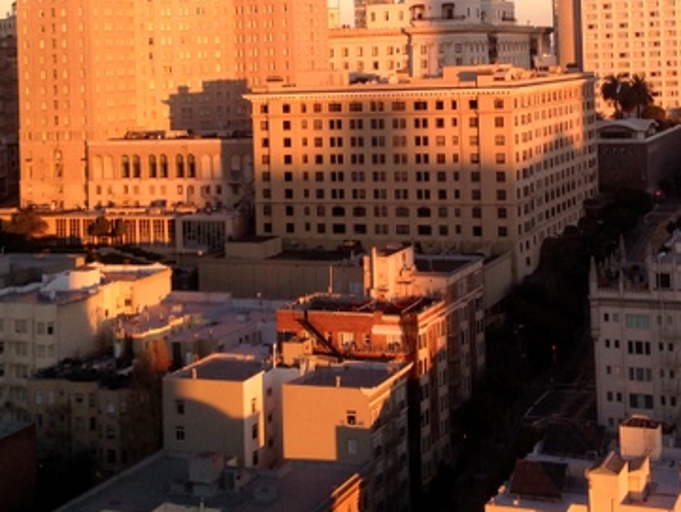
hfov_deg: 30.1
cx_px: 443
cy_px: 48
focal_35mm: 64
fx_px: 1259
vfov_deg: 22.4
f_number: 2.4
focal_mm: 4.12
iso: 50
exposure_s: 1/157
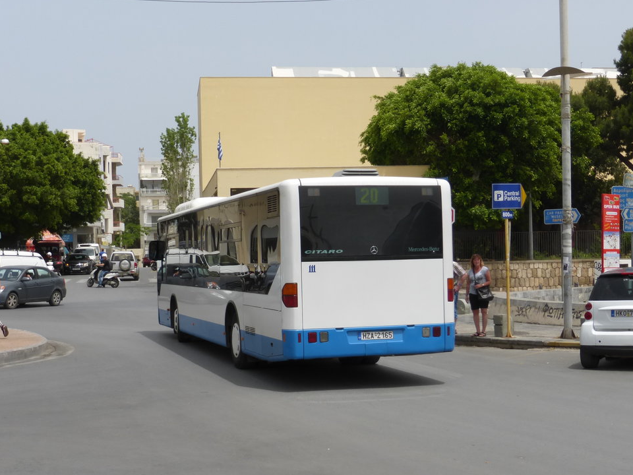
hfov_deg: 34.9
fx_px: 1006
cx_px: 320
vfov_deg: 26.5
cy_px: 290
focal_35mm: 55
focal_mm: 7.9
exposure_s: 1/1000
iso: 100
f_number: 4.1
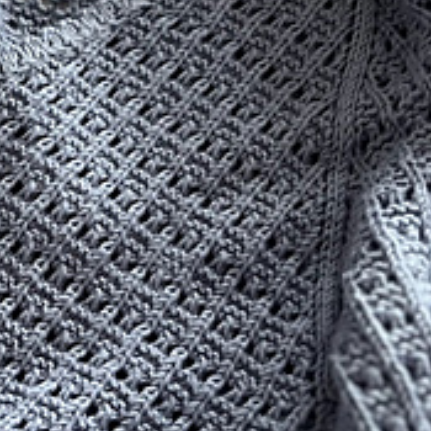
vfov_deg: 20.6
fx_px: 1183
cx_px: -34
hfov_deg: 19.8
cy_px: 199
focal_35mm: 84
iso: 320
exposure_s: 1/60
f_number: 1.5
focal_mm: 5.7
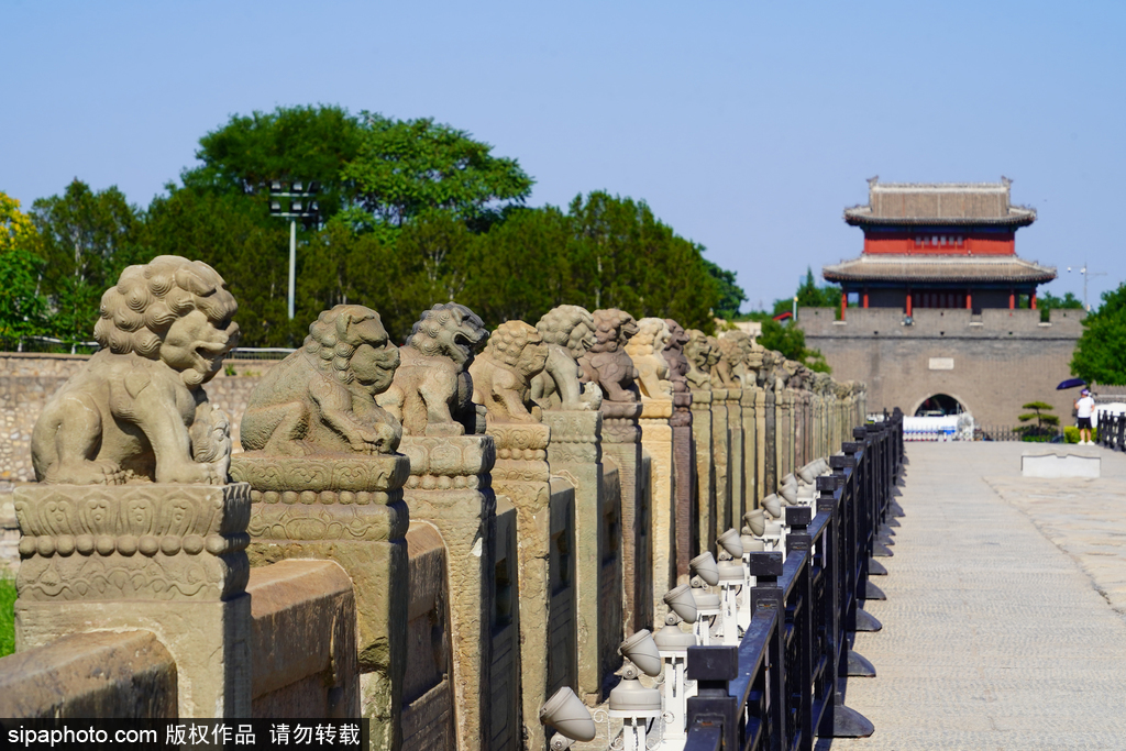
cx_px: 563
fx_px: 3941
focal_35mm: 126
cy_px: 376
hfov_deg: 16.3
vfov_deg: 10.9
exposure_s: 1/320
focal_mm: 126
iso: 250
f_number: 13
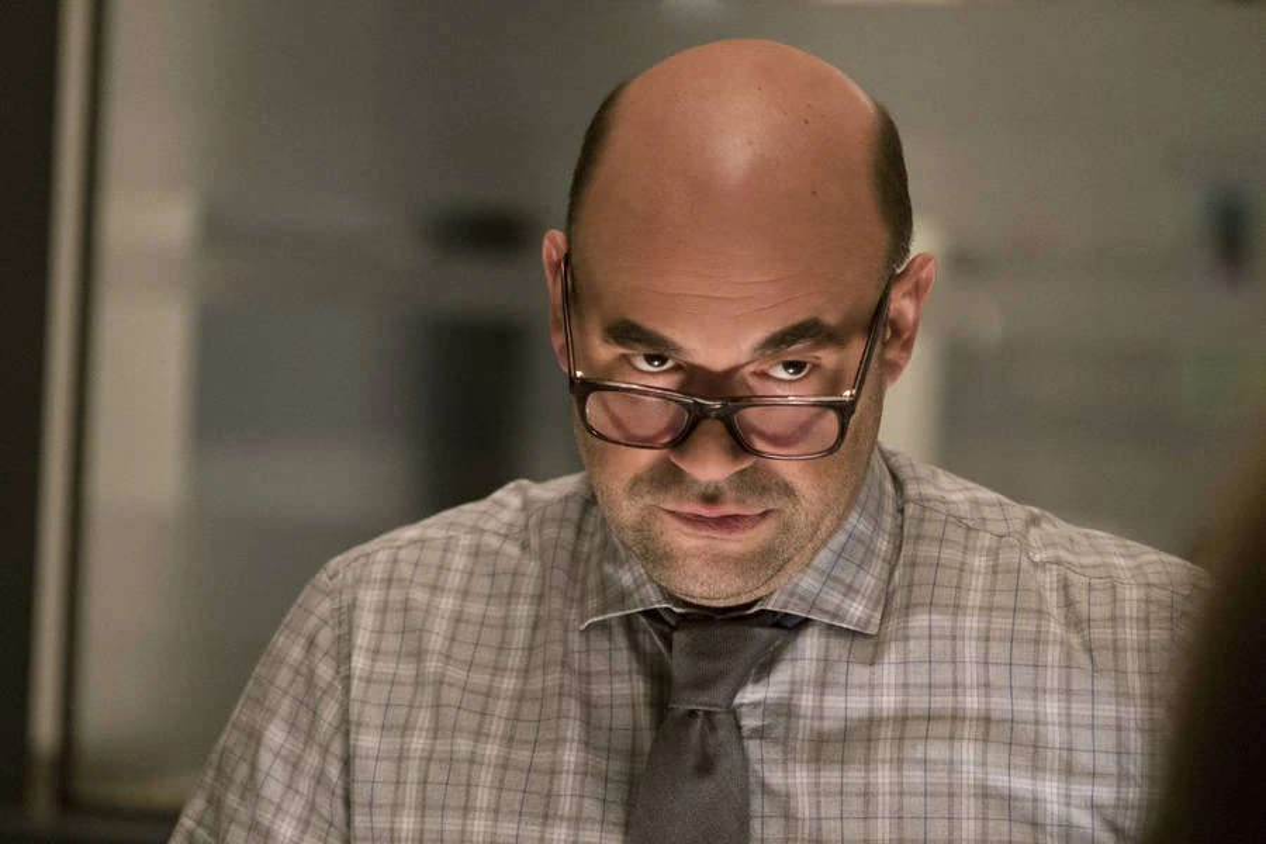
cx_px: 633
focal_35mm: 186
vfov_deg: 7.4
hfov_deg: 11.1
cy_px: 422
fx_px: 6540
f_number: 2.8
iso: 4000
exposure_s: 1/250
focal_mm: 124.3
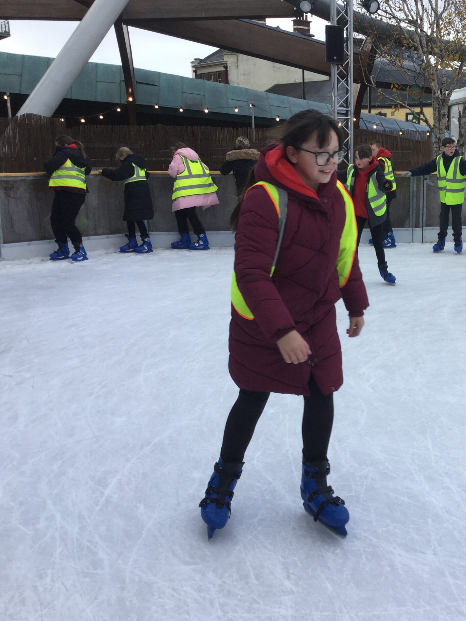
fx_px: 754
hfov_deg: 33.5
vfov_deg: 44.8
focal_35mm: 42
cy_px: 308
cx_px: 363
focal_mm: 3.3
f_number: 2.4
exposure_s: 1/235
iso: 25
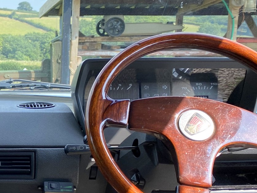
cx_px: -46
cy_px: 137
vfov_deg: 23.5
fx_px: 460
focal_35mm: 62
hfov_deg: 27.6
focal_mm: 4.25
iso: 32
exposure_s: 1/630
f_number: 1.8
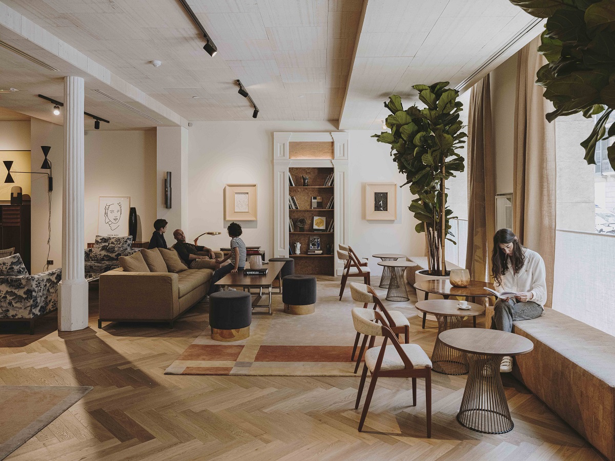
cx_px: 308
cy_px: 230
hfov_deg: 69.4
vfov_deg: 54.9
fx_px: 444
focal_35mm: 25
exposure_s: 1/50
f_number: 8
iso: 1600
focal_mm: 32
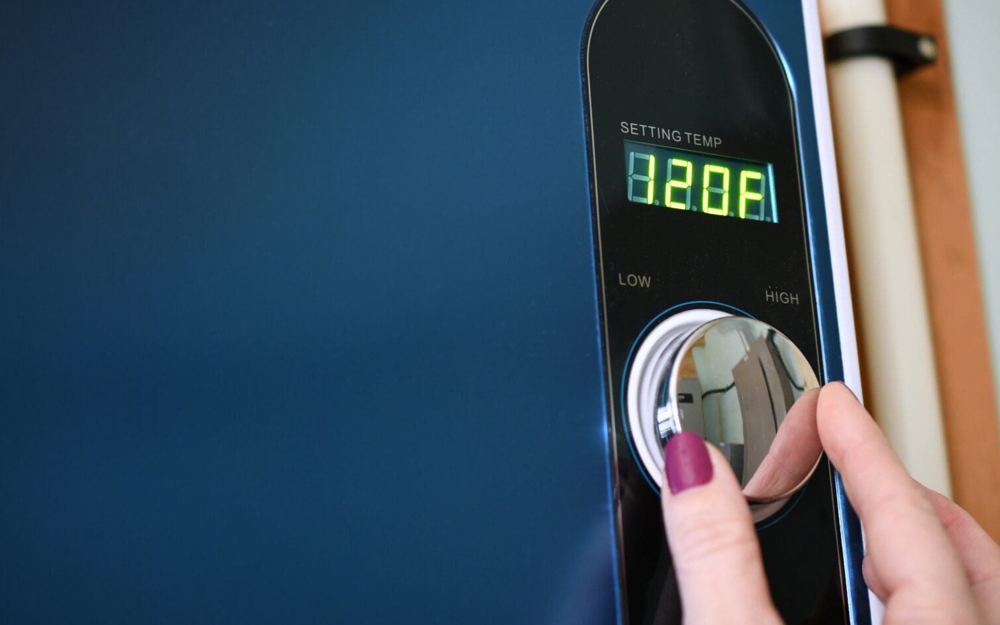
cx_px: 498
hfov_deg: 33.0
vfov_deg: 21.0
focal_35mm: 62
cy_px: 334
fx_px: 1690
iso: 1000
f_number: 3
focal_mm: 40
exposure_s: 1/80
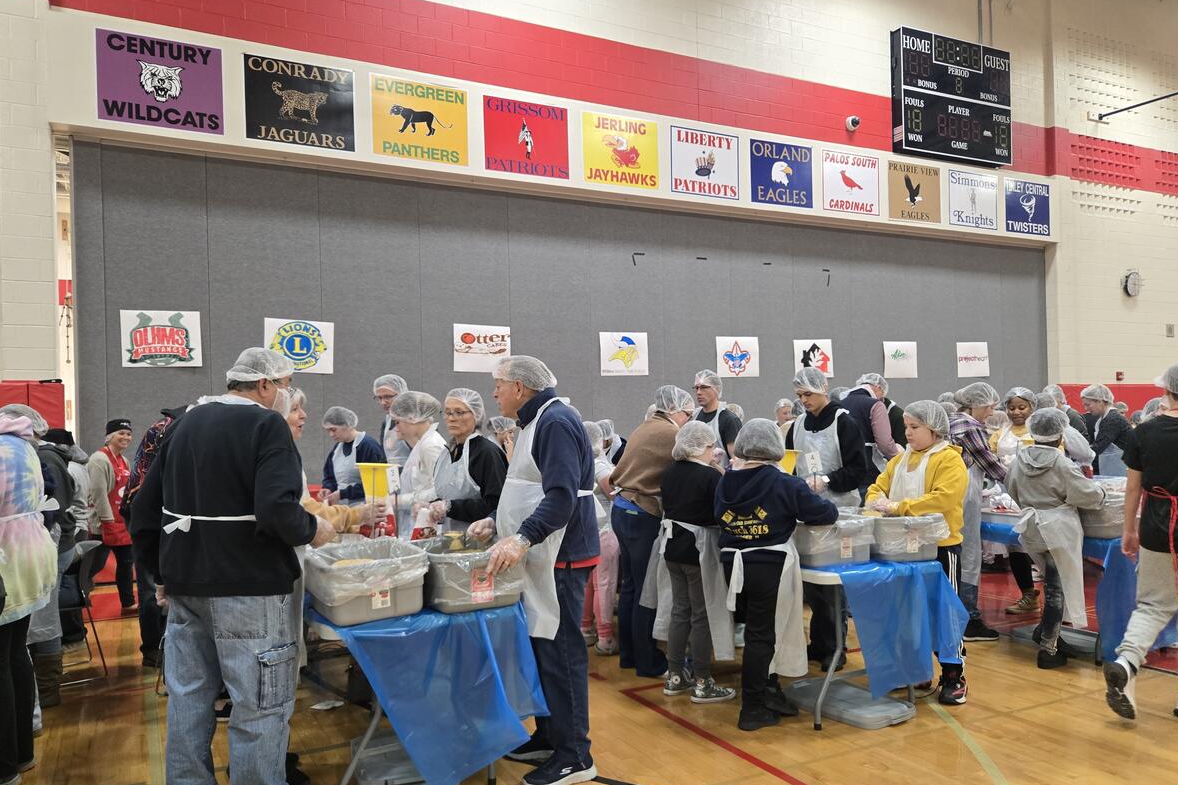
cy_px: 440
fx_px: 851
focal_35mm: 26
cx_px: 559
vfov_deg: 49.4
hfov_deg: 69.4
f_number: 1.8
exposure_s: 1/120
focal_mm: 5.4
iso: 500
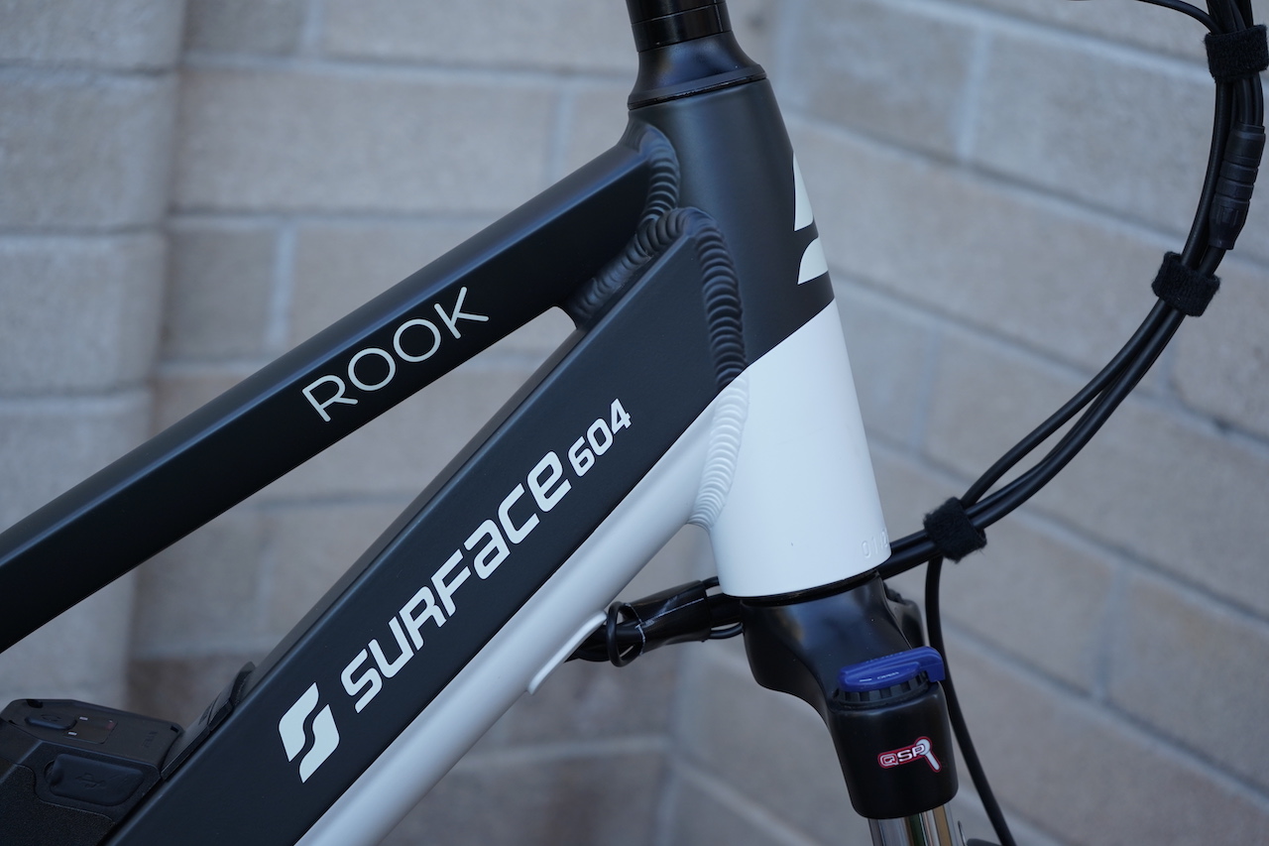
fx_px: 2467
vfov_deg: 19.5
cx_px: 634
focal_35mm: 70
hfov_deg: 28.8
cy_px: 423
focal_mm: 70
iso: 400
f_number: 5.6
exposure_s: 1/160
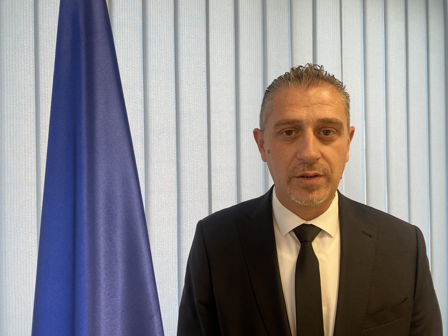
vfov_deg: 53.1
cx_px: 224
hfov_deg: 67.3
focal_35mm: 26
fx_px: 336
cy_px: 168
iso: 125
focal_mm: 4.25
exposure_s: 1/116
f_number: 1.8
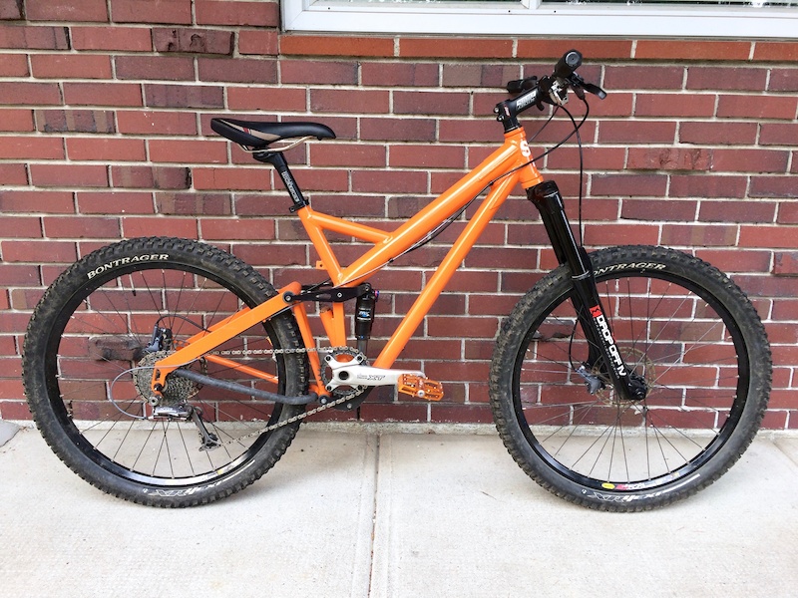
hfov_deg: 61.7
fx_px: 669
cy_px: 299
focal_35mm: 29
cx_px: 399
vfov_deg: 48.2
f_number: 2.2
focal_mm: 4.15
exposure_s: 1/120
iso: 50
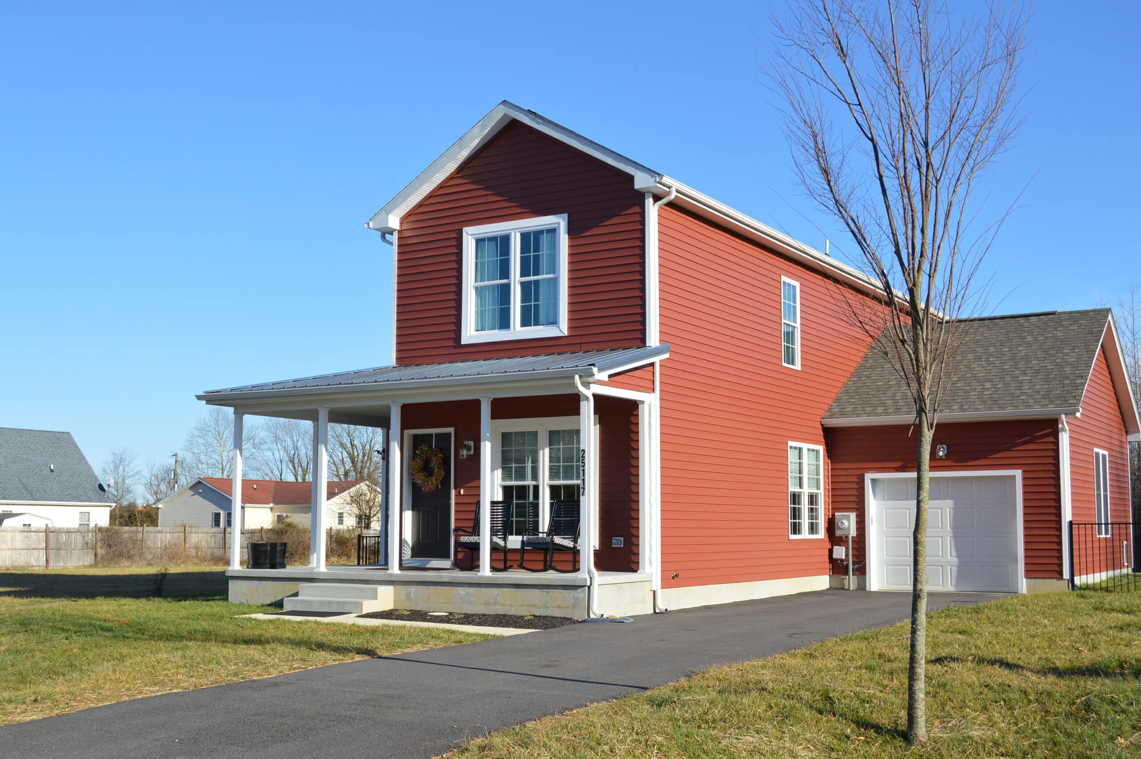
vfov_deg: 34.1
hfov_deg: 49.6
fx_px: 1235
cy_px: 380
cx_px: 570
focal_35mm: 39
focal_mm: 26
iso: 100
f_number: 9
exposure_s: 1/320
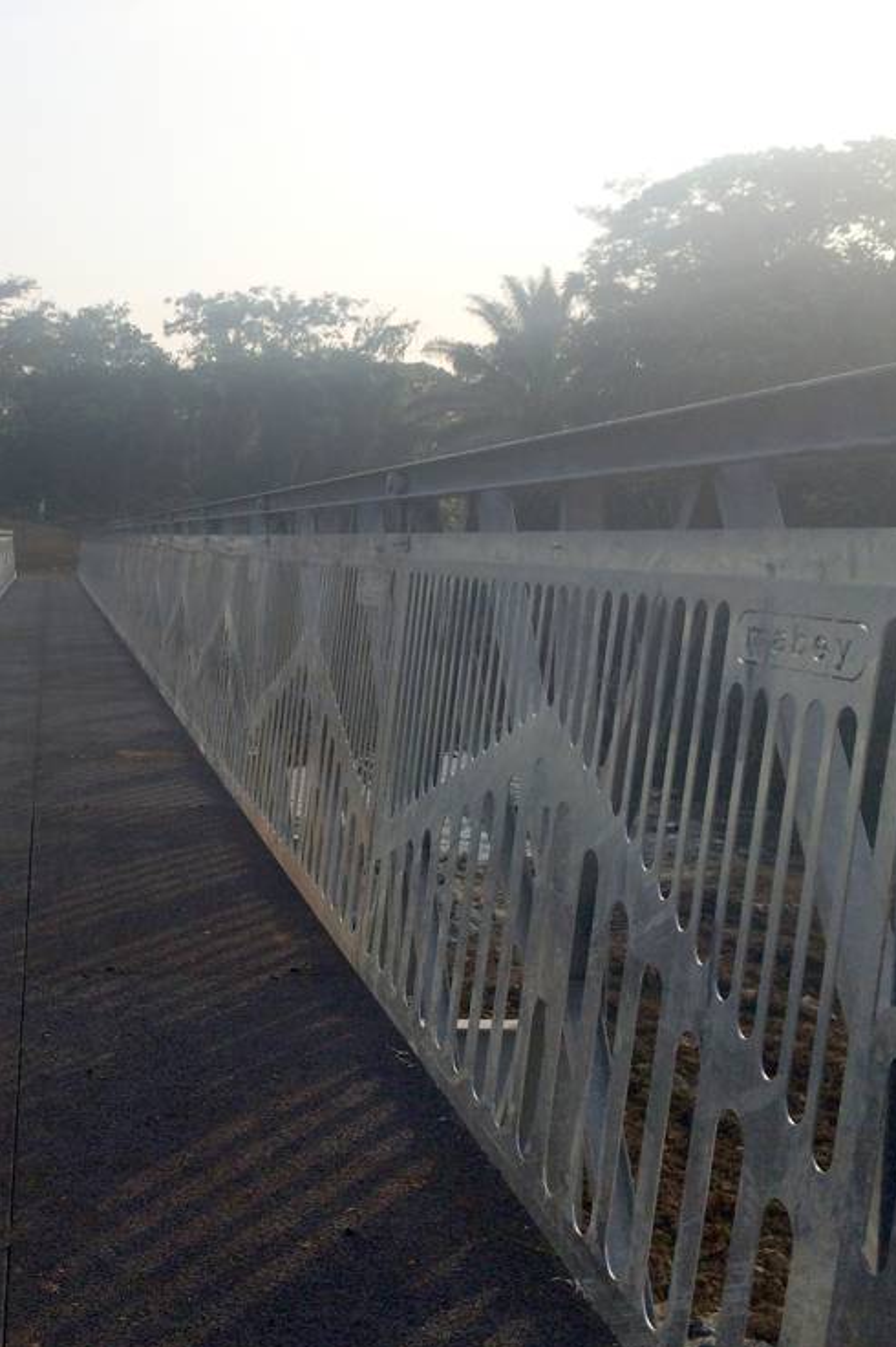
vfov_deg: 47.4
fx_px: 1532
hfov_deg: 30.4
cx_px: 5
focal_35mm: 41
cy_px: 683
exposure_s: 1/2053
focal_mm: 4.15
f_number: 2.2
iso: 32
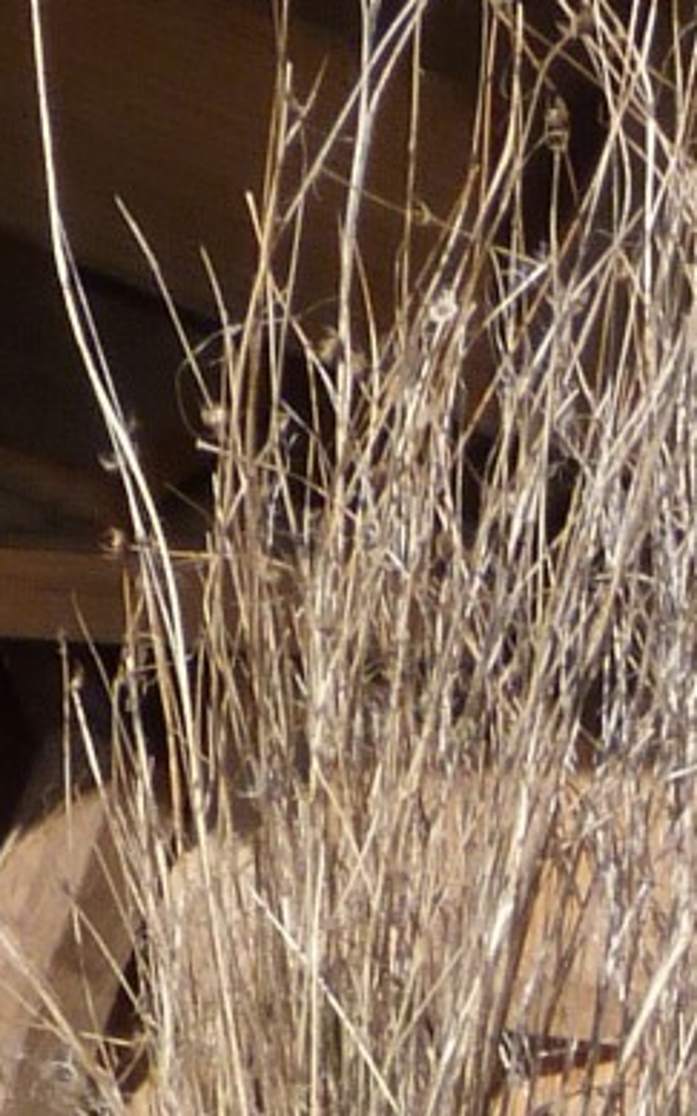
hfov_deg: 5.1
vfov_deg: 7.3
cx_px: 1516
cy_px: 3382
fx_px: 7662
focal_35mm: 252
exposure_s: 1/320
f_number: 5.6
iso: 80
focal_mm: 6.7
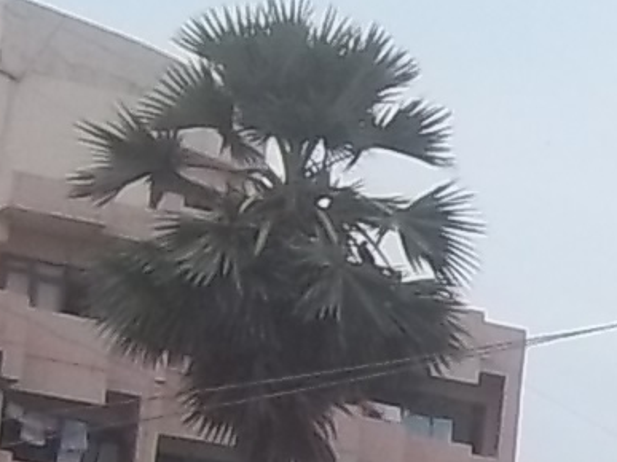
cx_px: 1889
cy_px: 809
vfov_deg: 6.1
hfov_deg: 7.3
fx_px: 4241
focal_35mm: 238
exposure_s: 1/500
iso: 80
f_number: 5.5
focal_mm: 5.7
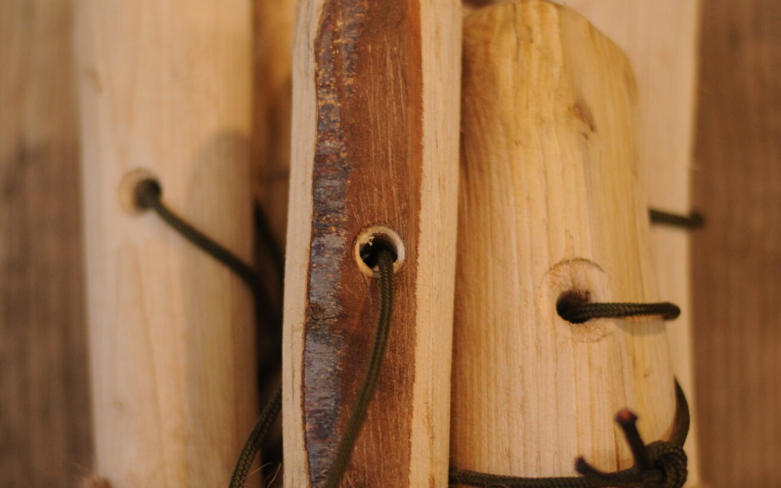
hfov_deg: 17.2
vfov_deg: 10.8
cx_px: 391
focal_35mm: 121
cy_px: 312
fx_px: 2576
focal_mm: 50
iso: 400
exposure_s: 1/2500
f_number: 1.8
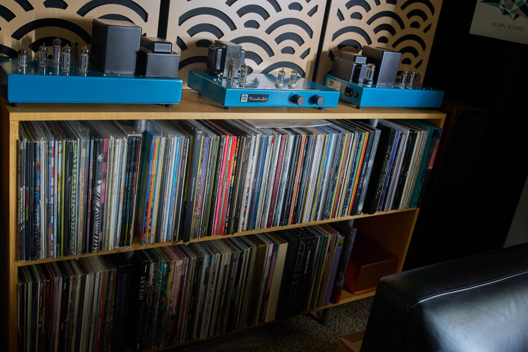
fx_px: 513
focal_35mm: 35
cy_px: 176
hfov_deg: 54.4
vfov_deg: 37.9
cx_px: 264
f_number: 4
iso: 100
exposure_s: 1/1.25
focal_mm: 35
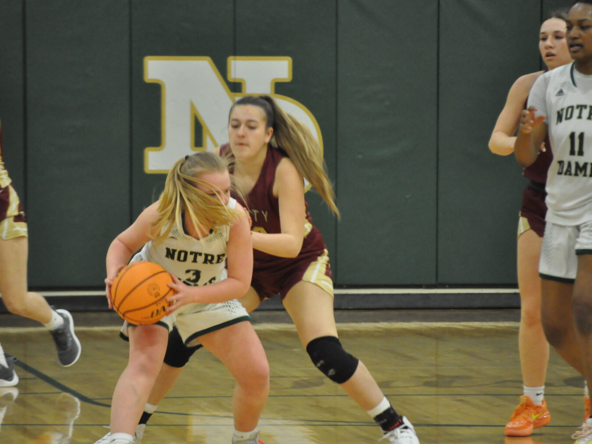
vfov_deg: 5.2
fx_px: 4883
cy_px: 222
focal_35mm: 286
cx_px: 281
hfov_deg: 6.9
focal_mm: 175
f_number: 5.3
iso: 3200
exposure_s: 1/125
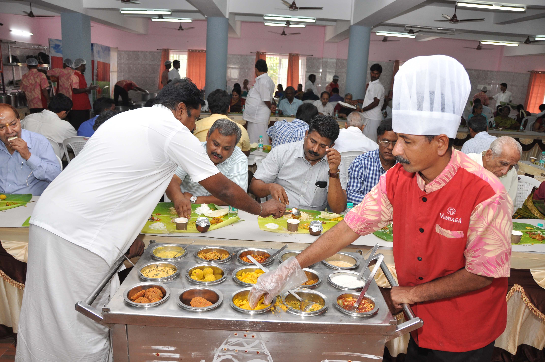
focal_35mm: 27
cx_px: 272
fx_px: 408
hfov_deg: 67.4
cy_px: 181
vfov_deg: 47.8
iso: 320
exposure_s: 1/200
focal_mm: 18
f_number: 4
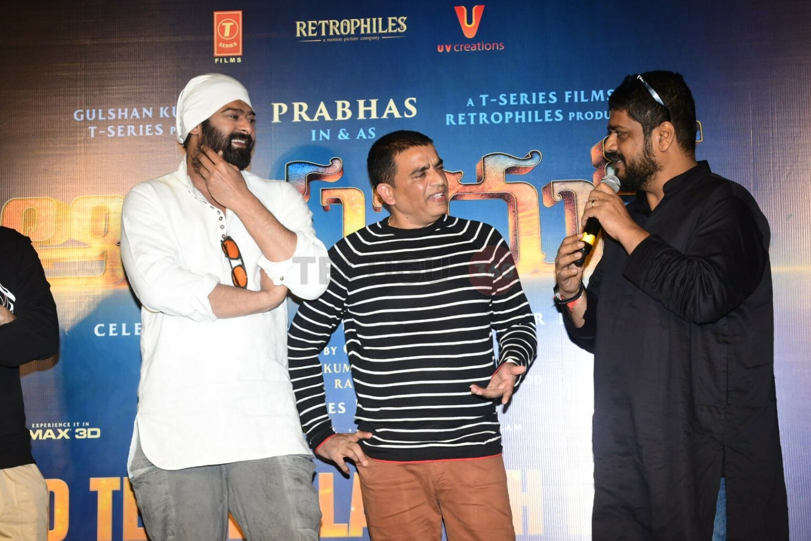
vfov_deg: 8.2
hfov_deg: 12.2
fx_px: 3784
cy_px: 270
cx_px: 406
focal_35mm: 168
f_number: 10
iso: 1250
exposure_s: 1/125
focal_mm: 112
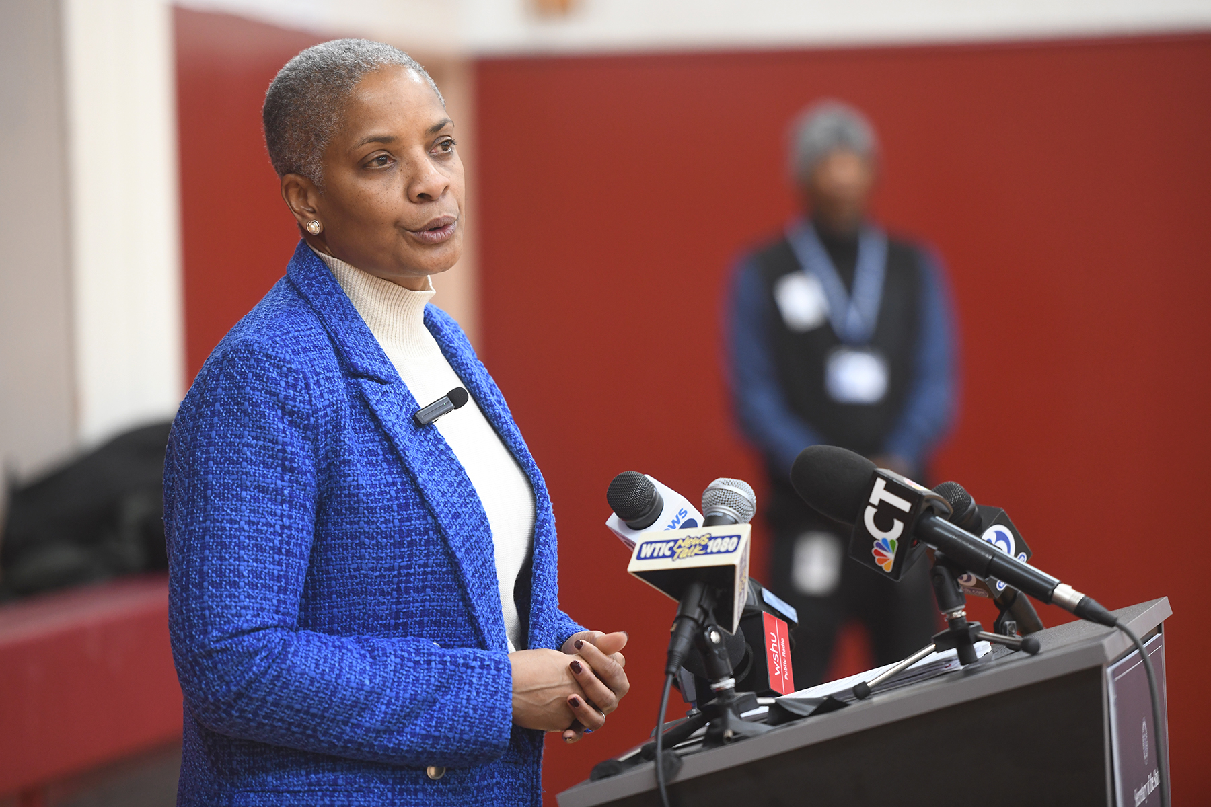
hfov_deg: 12.8
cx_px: 606
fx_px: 5382
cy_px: 404
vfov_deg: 8.6
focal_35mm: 160
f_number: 5.6
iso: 1600
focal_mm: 160
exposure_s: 1/125
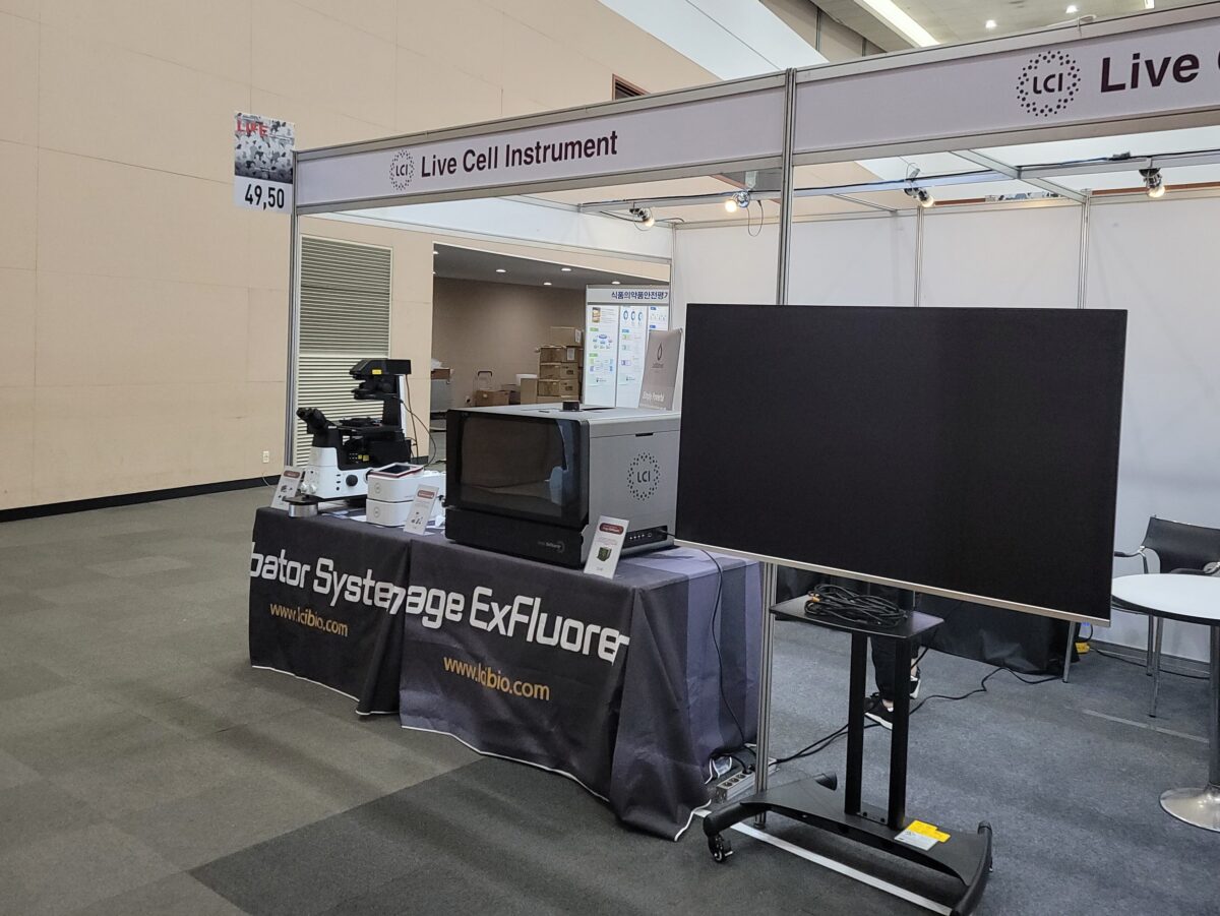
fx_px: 881
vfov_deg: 54.9
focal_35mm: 25
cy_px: 458
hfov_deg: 69.4
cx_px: 610
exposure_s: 1/119
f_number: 1.8
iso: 320
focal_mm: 7
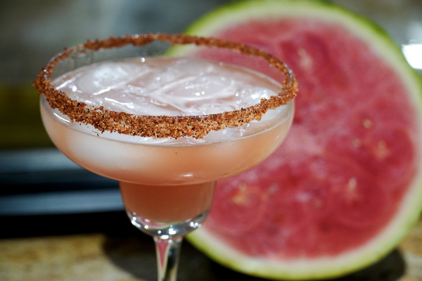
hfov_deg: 23.8
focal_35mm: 86
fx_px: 1002
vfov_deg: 16.0
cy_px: 140
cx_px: 211
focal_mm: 57
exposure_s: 1/100
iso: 1600
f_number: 5.6
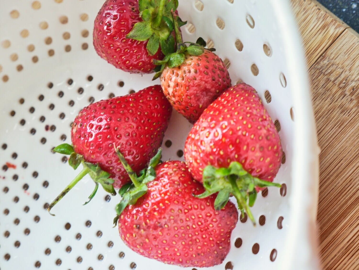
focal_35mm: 84
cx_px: 180
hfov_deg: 23.3
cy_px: 135
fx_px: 871
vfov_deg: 17.6
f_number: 5.6
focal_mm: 42
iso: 800
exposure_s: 1/30
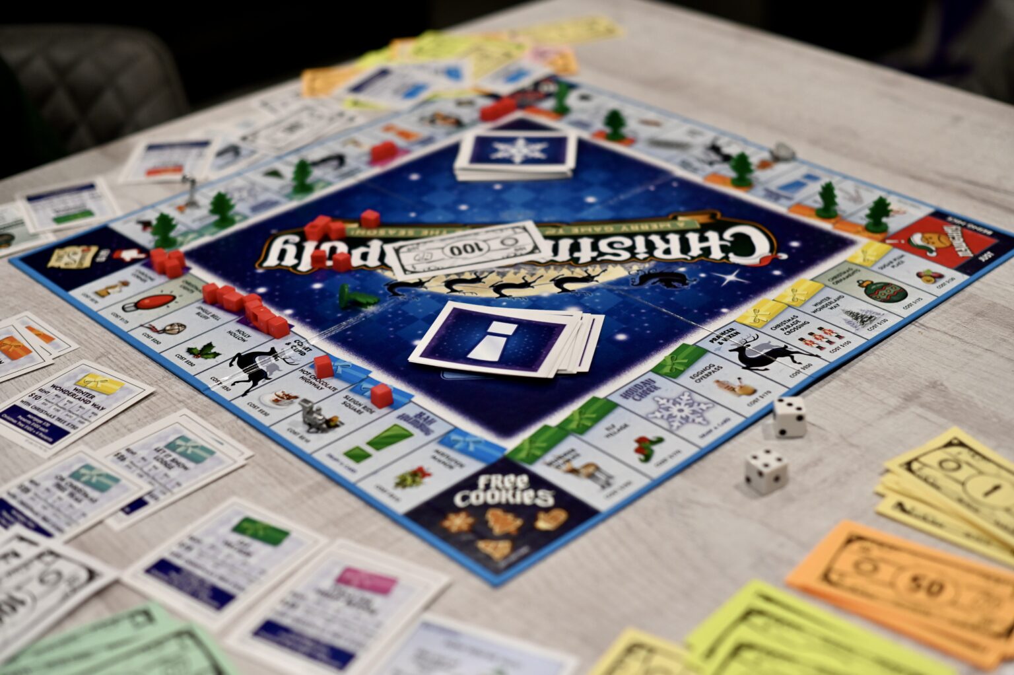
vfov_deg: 27.0
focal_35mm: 50
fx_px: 1407
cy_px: 338
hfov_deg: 39.6
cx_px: 507
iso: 1800
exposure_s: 1/125
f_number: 2.8
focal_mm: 50
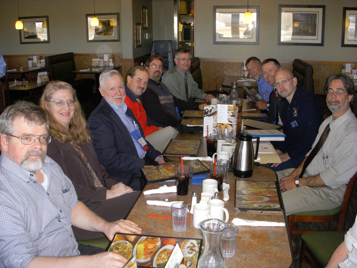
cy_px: 134
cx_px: 178
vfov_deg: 37.7
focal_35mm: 38
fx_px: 392
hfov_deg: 49.0
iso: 400
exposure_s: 1/125
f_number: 3.3
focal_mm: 6.3
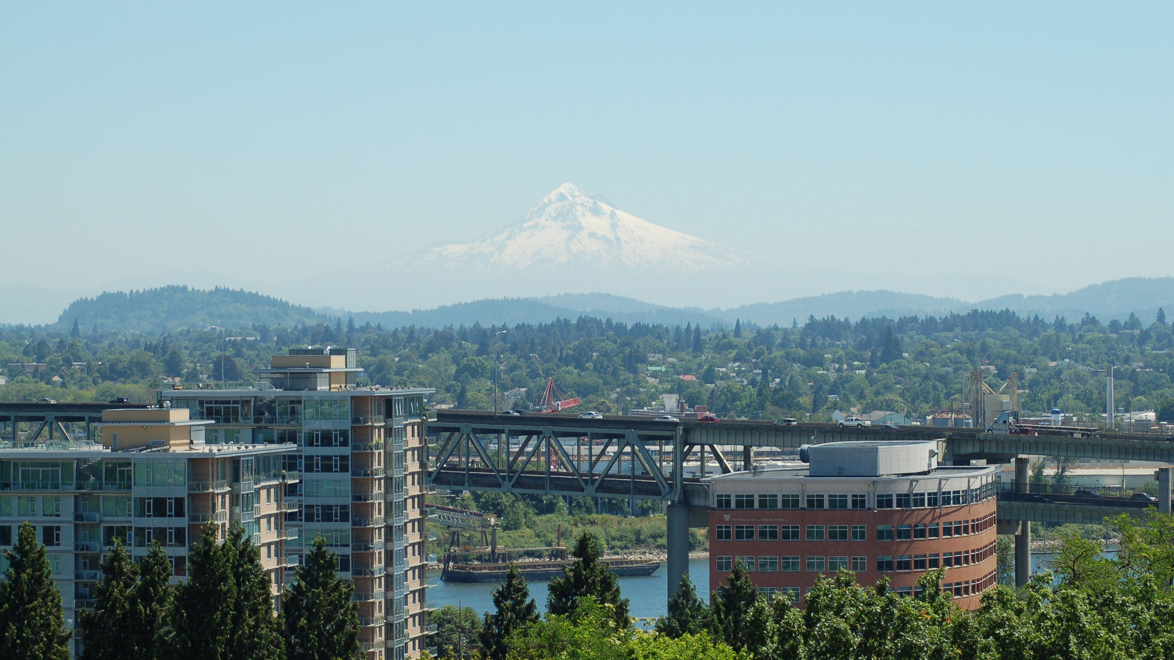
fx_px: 4188
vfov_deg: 9.0
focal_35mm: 135
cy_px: 372
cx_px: 588
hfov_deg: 16.0
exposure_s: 1/640
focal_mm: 85
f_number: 6.3
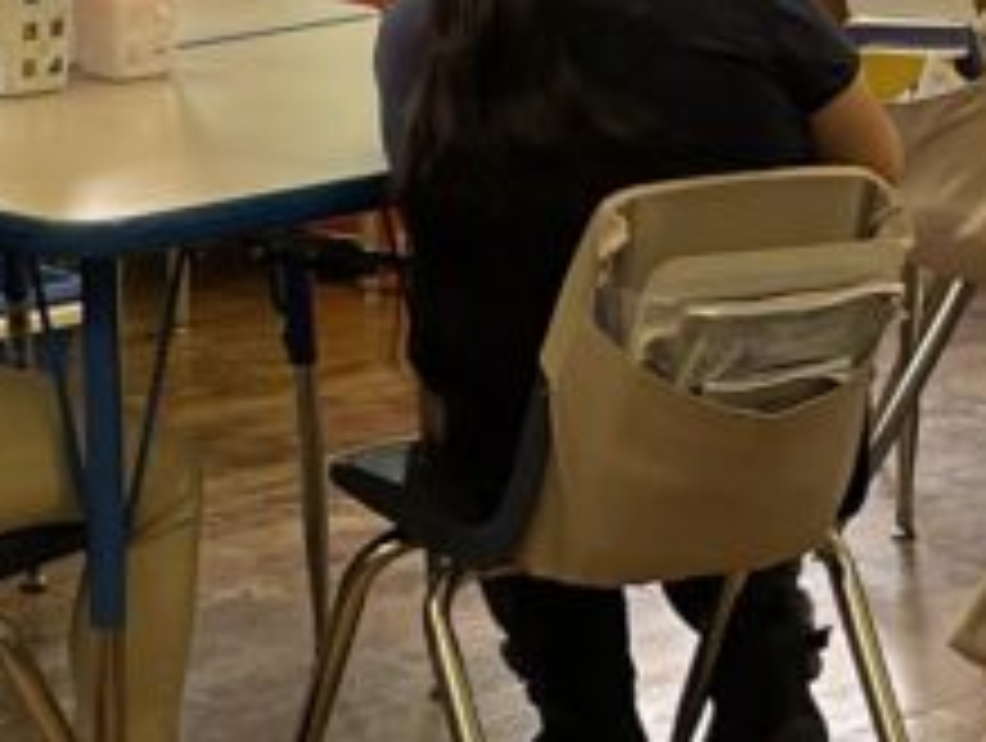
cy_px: 540
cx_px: 761
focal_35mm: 182
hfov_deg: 10.8
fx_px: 5193
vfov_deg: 8.2
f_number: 1.6
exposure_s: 1/120
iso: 125
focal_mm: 4.2
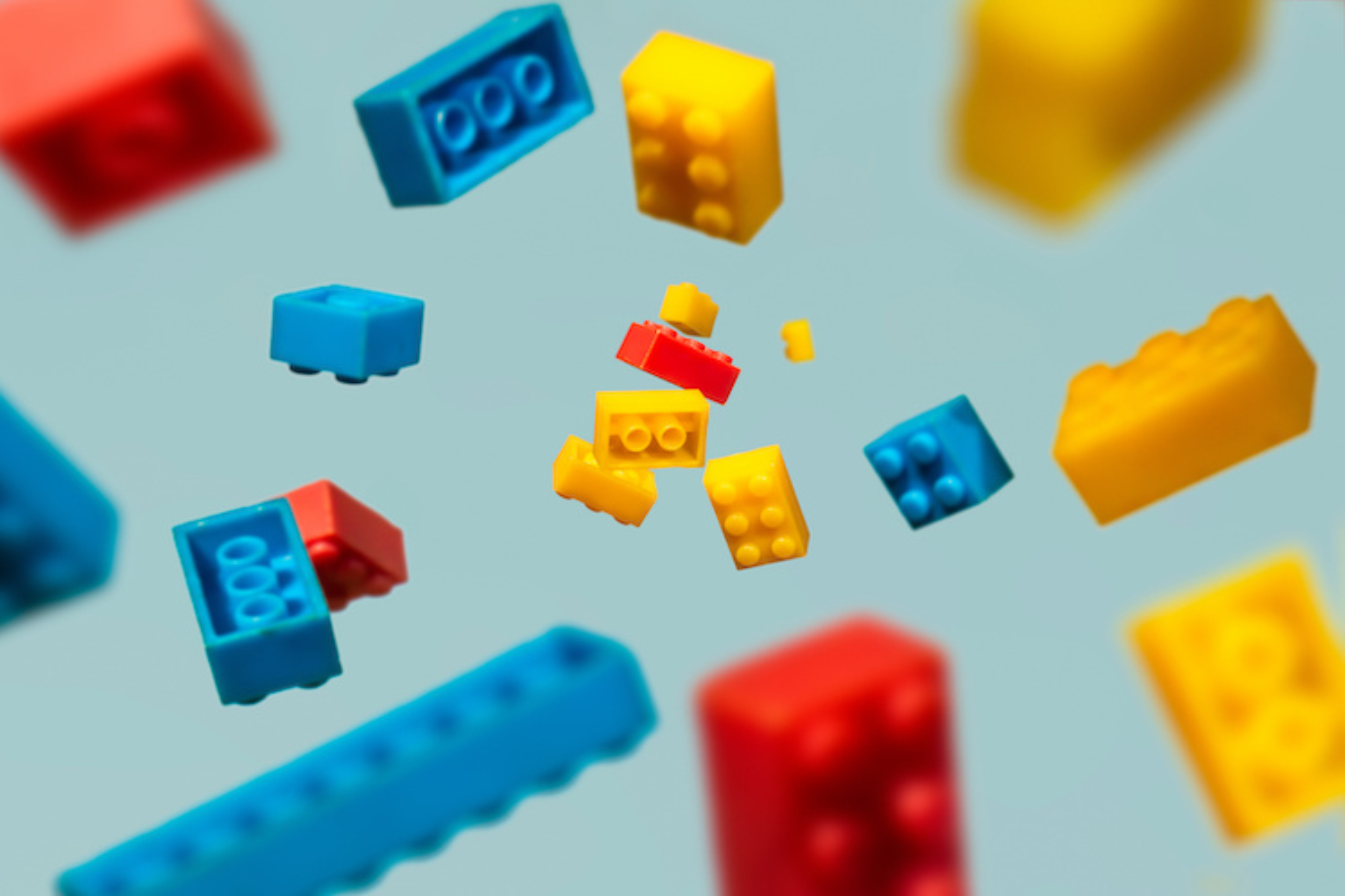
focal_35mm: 50
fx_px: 1868
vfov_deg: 27.0
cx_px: 672
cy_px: 448
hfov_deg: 39.6
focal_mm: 50
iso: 800
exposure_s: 1/160
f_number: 8
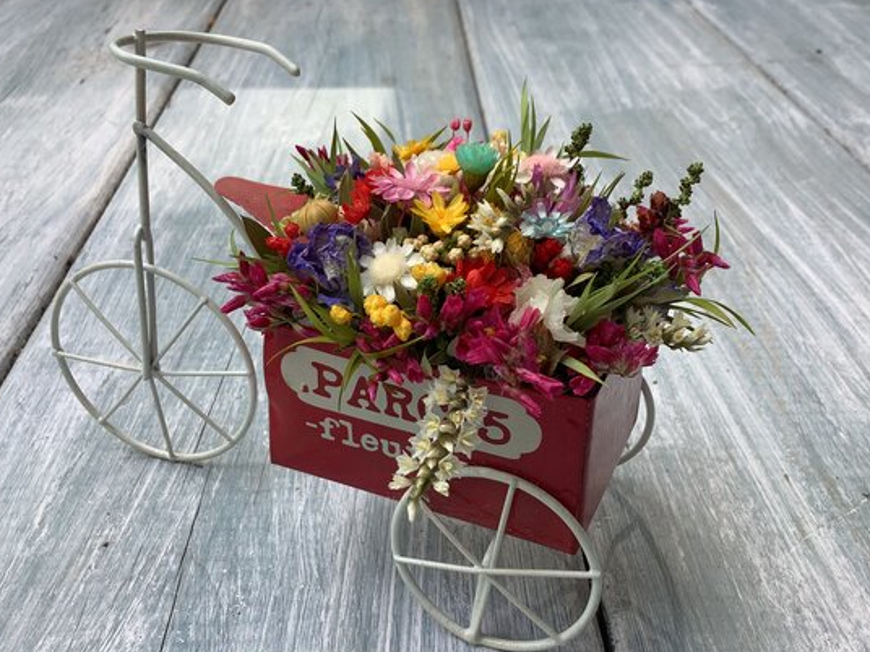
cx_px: 443
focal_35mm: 37
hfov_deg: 50.1
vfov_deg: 38.7
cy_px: 321
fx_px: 930
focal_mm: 3.3
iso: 32
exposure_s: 1/120
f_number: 2.4
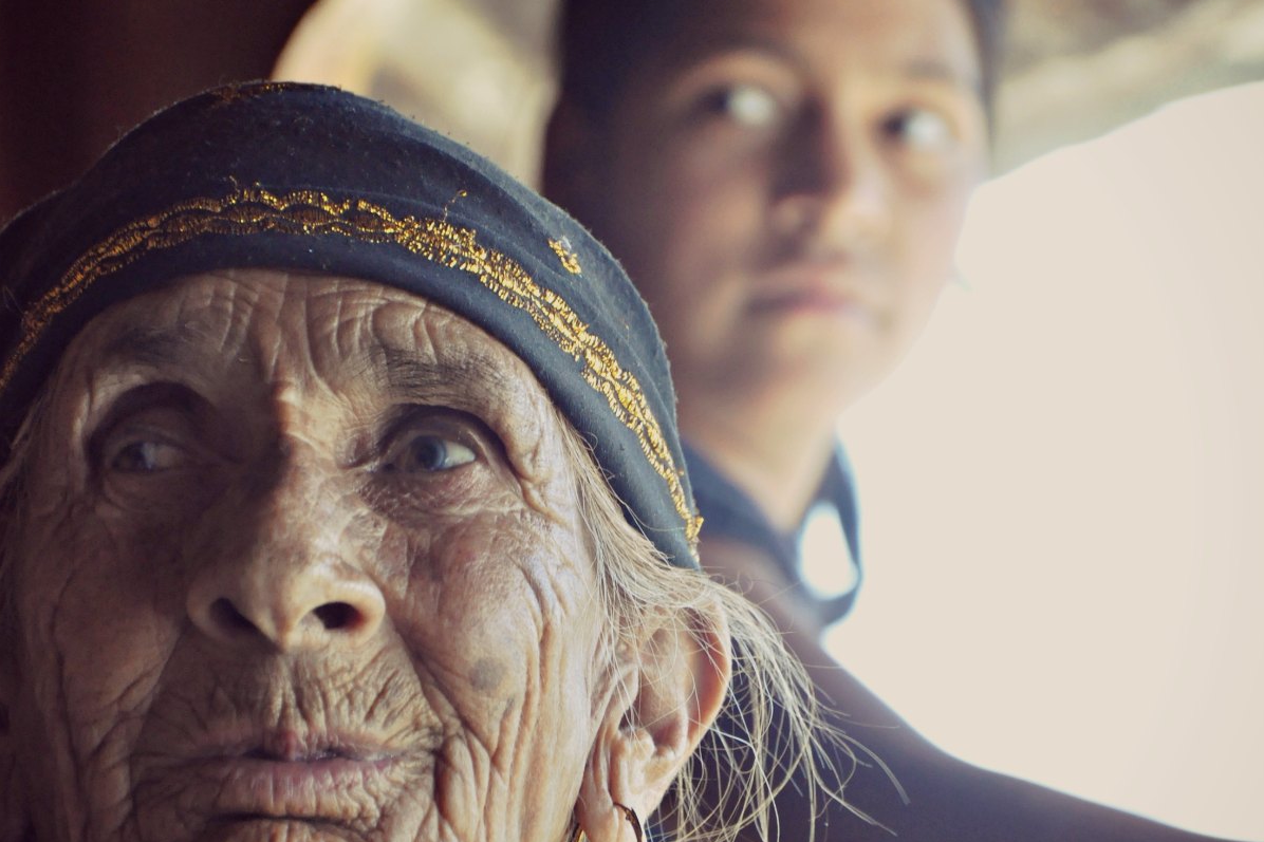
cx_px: 633
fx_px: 8346
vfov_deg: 5.8
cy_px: 498
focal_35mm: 238
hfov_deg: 8.7
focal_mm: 105
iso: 1000
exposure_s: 1/125
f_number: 5.6
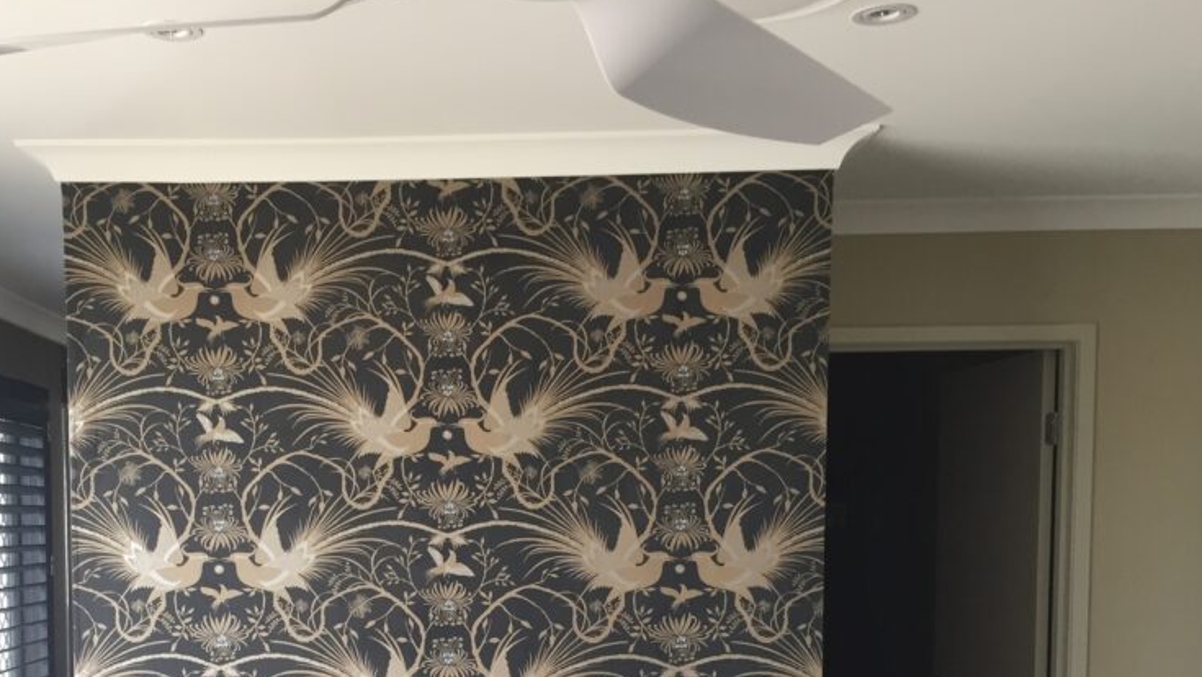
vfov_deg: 26.2
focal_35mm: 44
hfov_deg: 45.8
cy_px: 620
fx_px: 1403
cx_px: 425
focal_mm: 4.15
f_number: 2.2
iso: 32
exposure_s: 1/30
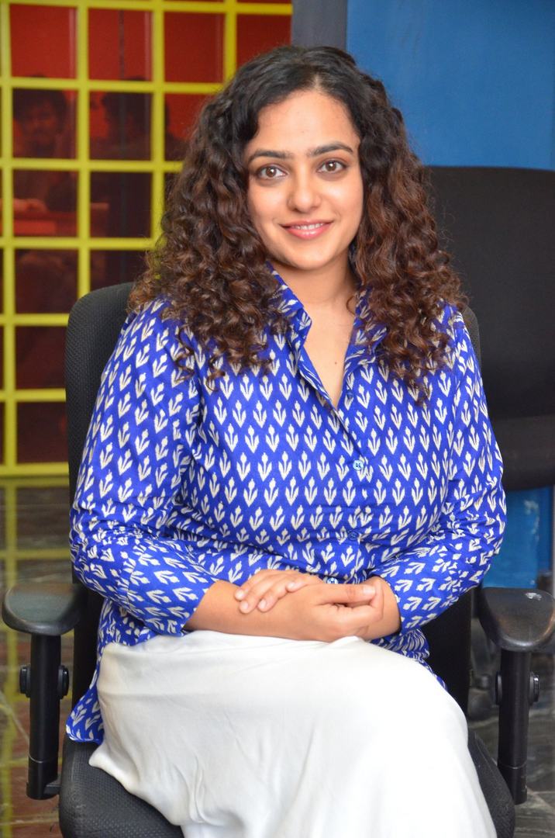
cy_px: 419
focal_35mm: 112
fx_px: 2611
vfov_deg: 18.2
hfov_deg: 12.1
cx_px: 278
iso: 2000
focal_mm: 75
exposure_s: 1/125
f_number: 7.1
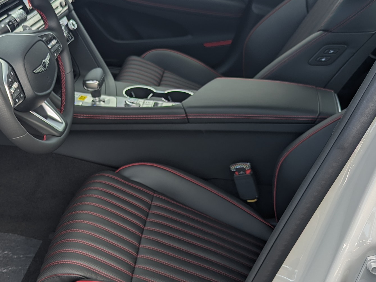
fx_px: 500
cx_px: 117
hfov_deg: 40.6
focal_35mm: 46
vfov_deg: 31.3
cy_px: 183
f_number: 1.85
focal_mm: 6.81
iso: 37
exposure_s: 1/561
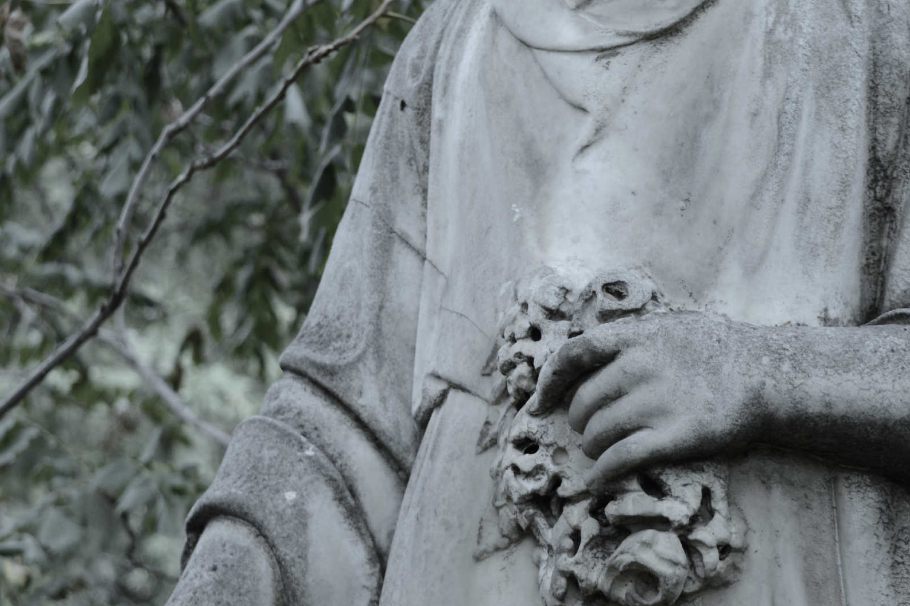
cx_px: 478
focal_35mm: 106
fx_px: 2679
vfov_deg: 12.9
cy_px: 144
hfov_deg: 19.3
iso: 220
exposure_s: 1/160
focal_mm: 40
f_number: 5
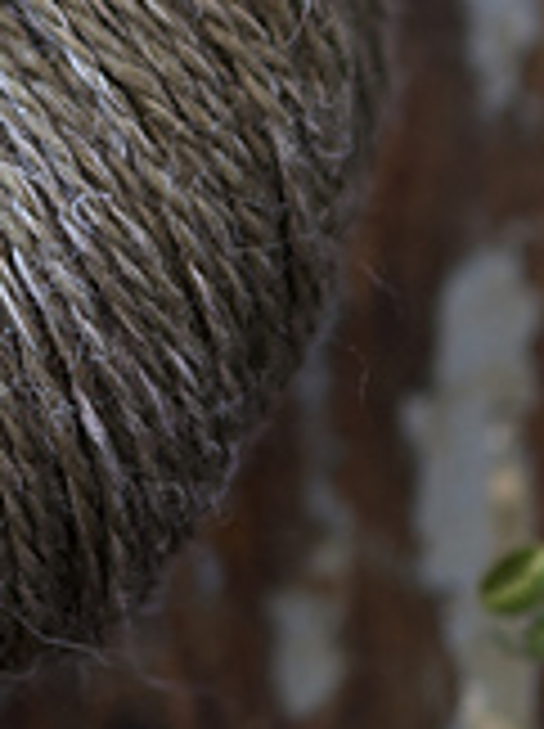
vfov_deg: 5.8
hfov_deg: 4.3
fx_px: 7206
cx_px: -268
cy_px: -189
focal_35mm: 343
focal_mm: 60
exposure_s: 1/250
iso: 800
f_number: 2.4
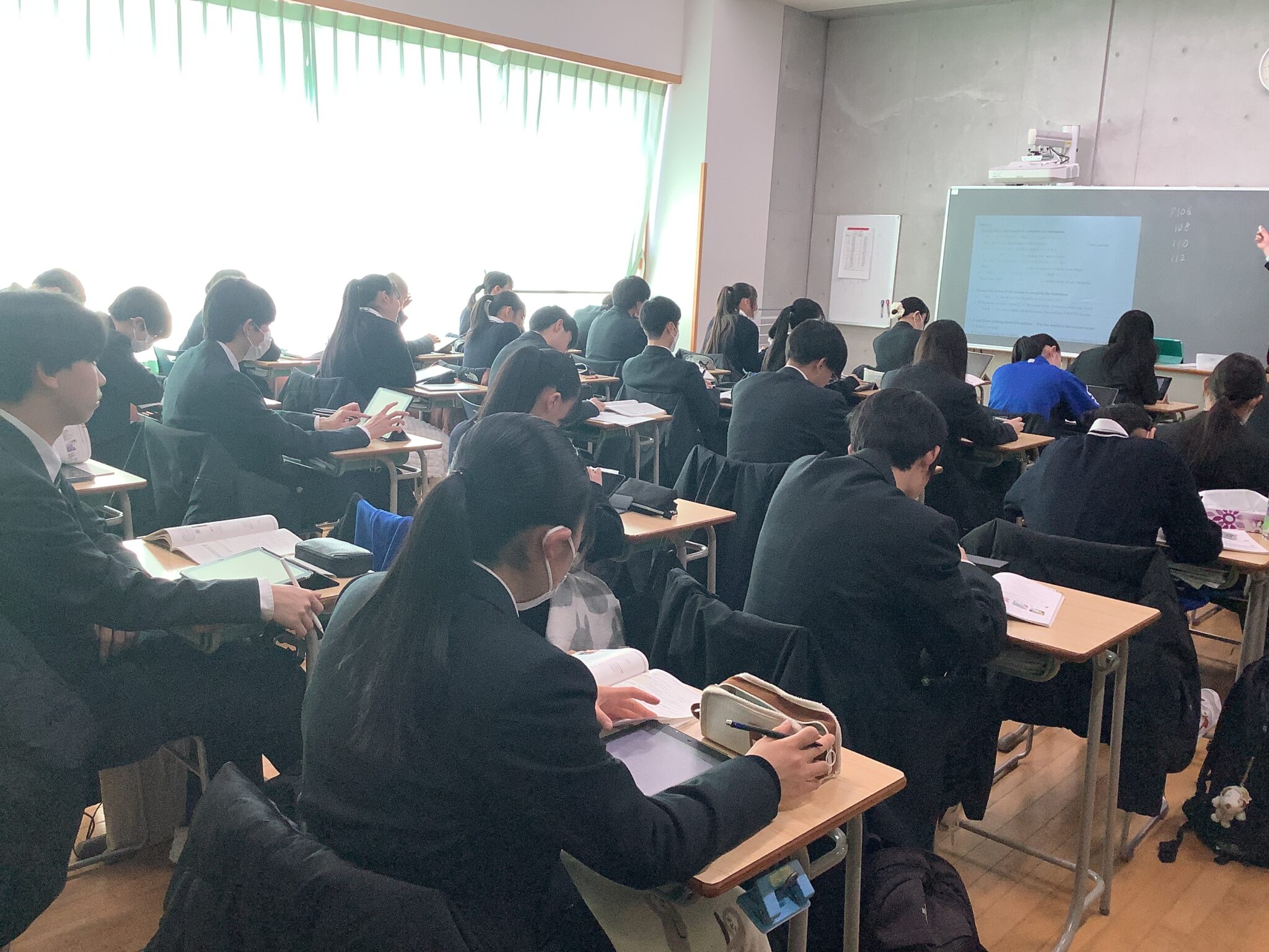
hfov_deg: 58.4
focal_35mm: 31
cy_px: 476
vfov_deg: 45.4
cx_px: 634
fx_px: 1136
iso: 64
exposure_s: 1/120
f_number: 2.4
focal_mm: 3.3
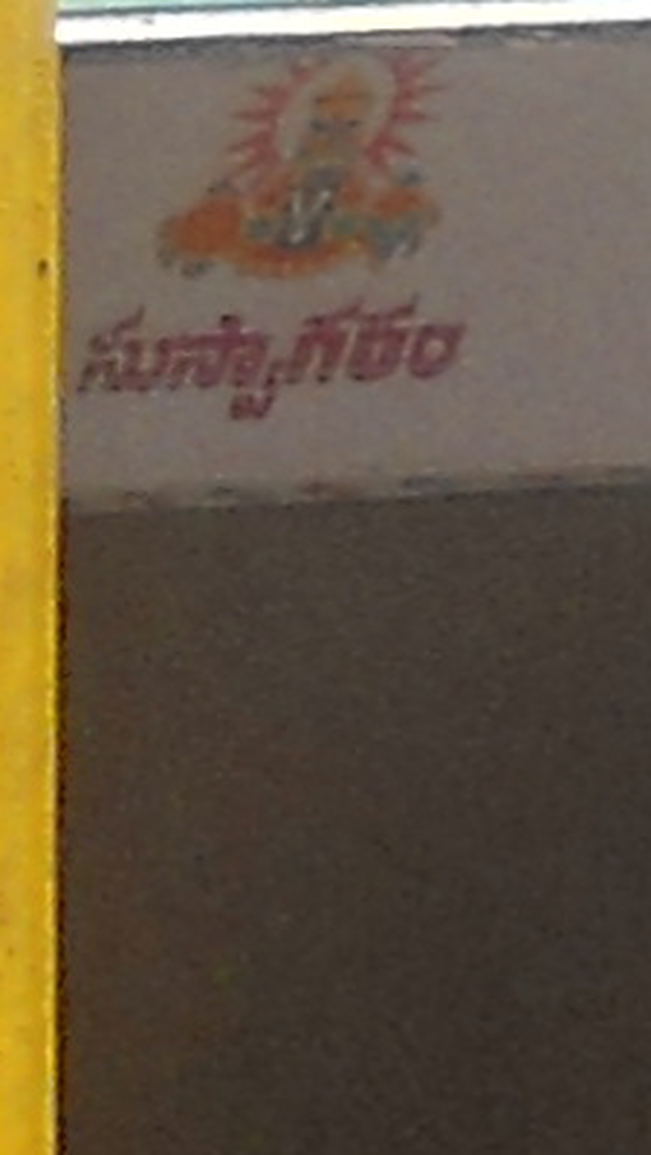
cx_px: 4129
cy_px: 1184
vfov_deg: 5.9
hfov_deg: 3.0
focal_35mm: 365
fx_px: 11180
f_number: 3.1
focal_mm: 6.72
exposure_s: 1/125
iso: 80
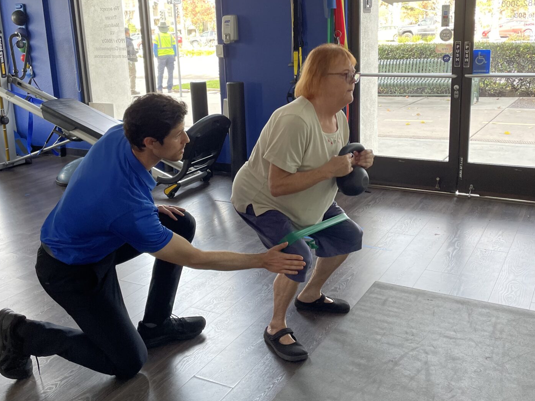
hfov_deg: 49.0
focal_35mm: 38
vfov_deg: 37.7
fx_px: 587
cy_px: 174
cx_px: 282
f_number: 1.6
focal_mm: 4.2
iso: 80
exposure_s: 1/60
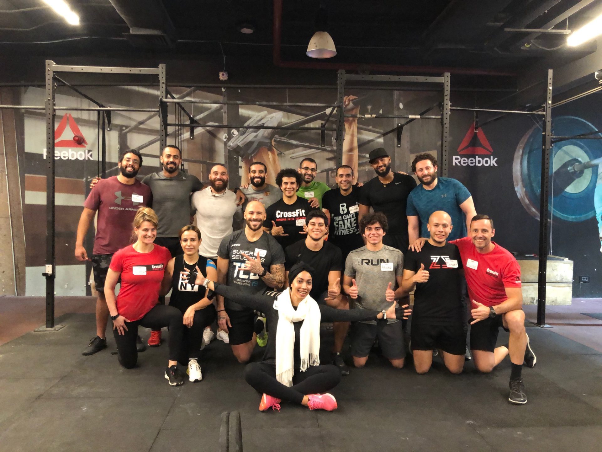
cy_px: 226
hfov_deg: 63.4
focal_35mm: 28
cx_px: 301
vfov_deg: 49.7
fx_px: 487
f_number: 1.8
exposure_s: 1/33
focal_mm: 3.99
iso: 500
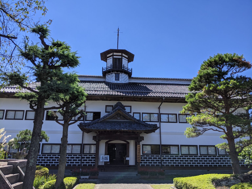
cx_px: 126
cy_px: 94
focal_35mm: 27
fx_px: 197
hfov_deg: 65.3
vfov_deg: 51.4
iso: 55
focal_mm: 4.44
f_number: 1.8
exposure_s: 1/2132
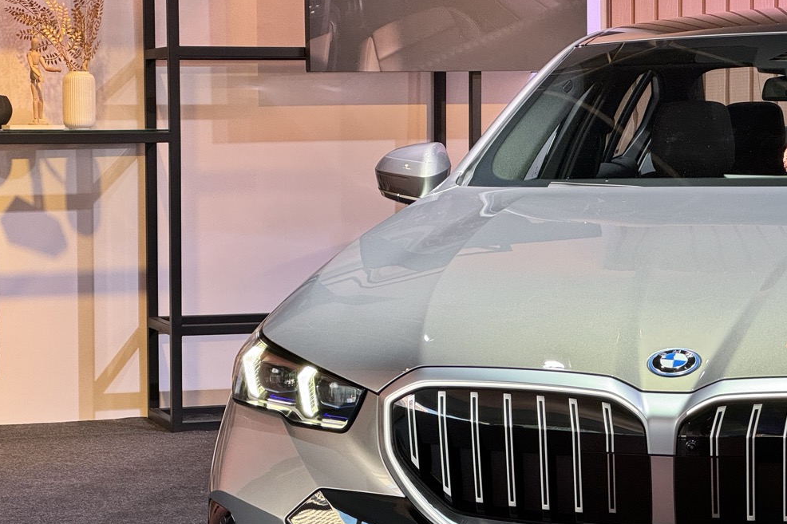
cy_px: 271
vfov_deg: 13.2
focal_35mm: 104
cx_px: 417
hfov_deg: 19.6
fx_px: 2273
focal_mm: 9
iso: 160
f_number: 2.8
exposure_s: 1/100
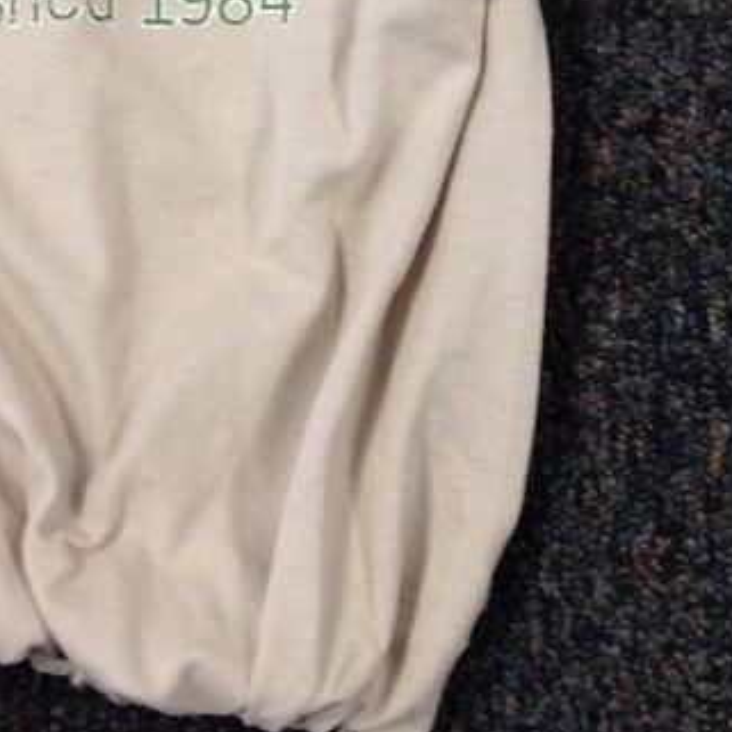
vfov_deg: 13.0
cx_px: 506
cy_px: -137
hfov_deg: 13.3
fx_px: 3134
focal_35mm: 131
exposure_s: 1/20
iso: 80
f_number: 2.4
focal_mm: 4.12
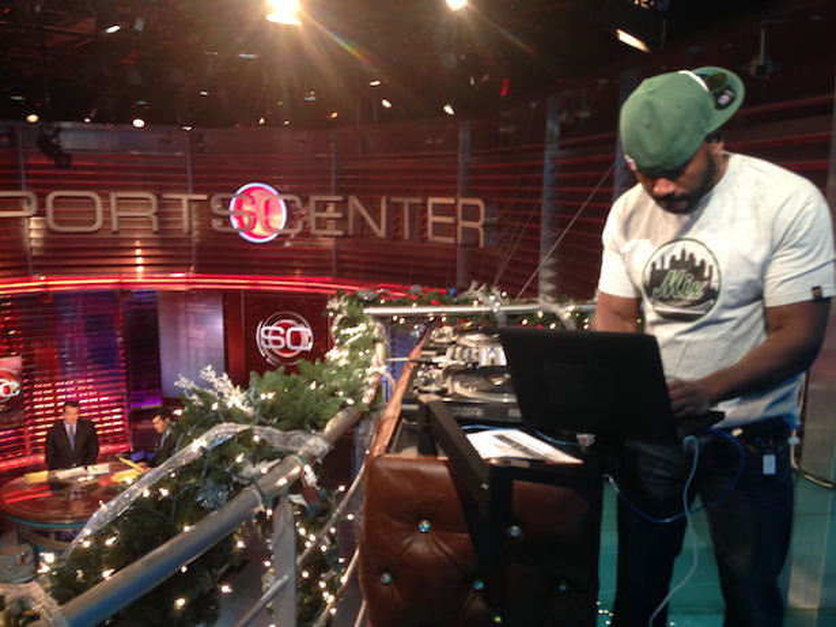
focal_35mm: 33
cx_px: 418
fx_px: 797
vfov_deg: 42.9
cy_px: 314
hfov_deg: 55.4
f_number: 2.4
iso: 100
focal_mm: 4.12
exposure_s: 1/20
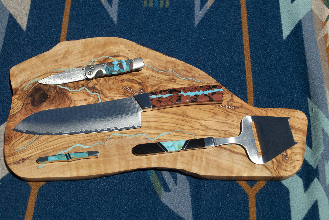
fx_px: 453
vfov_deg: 27.3
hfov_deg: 39.9
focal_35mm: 50
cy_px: 103
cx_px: 166
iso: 320
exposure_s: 1/500
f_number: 11
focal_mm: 31
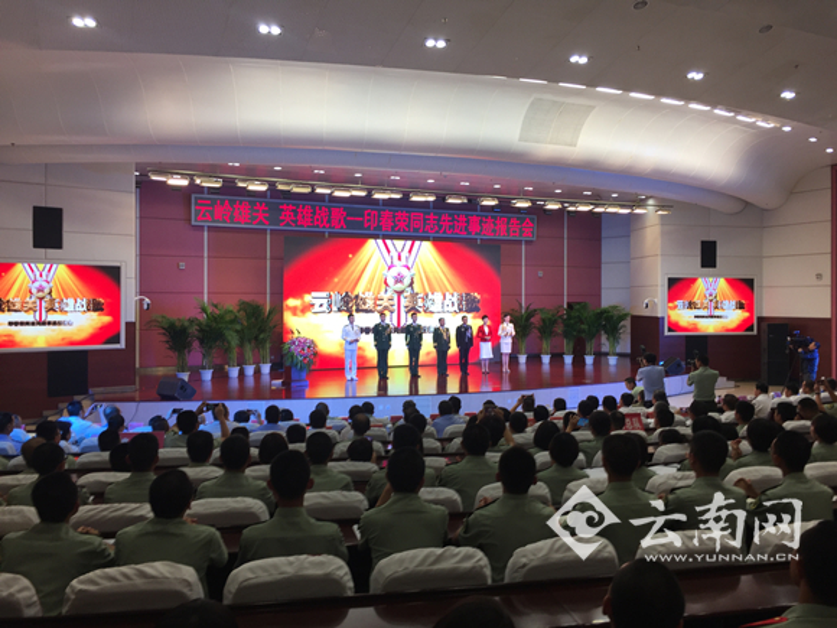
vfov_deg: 48.2
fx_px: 701
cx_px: 418
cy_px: 314
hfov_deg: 61.7
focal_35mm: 29
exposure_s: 1/50
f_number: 2.2
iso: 32
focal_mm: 4.15
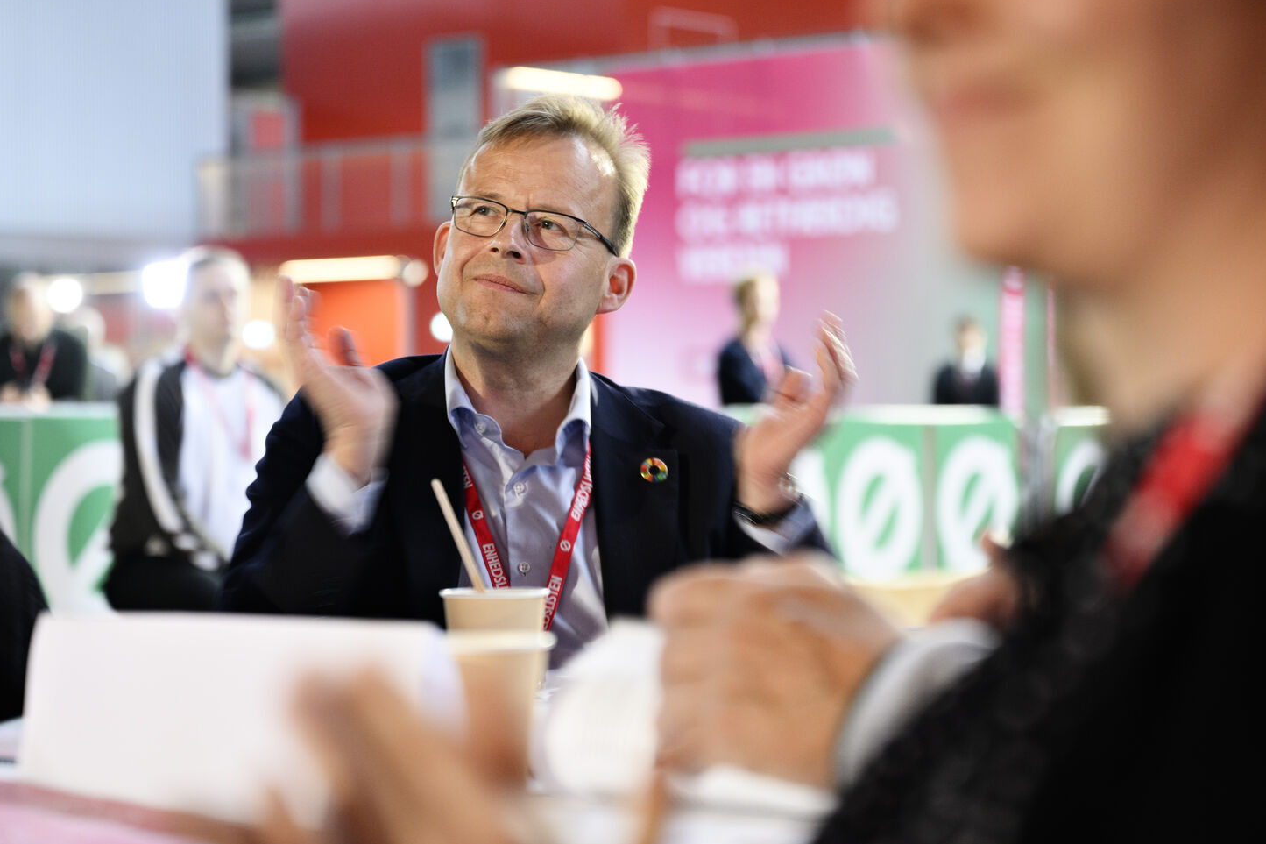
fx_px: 3270
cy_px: 436
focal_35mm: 93
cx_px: 666
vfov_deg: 14.7
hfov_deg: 21.9
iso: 640
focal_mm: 70
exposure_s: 1/40
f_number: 2.8
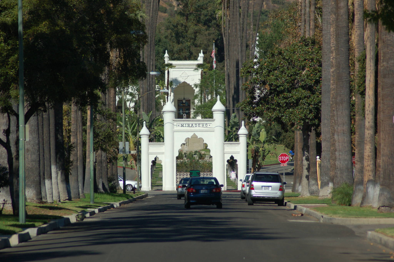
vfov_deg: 4.6
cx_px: 197
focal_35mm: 300
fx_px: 3281
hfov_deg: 6.9
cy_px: 131
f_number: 5.6
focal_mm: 200
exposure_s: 1/2000
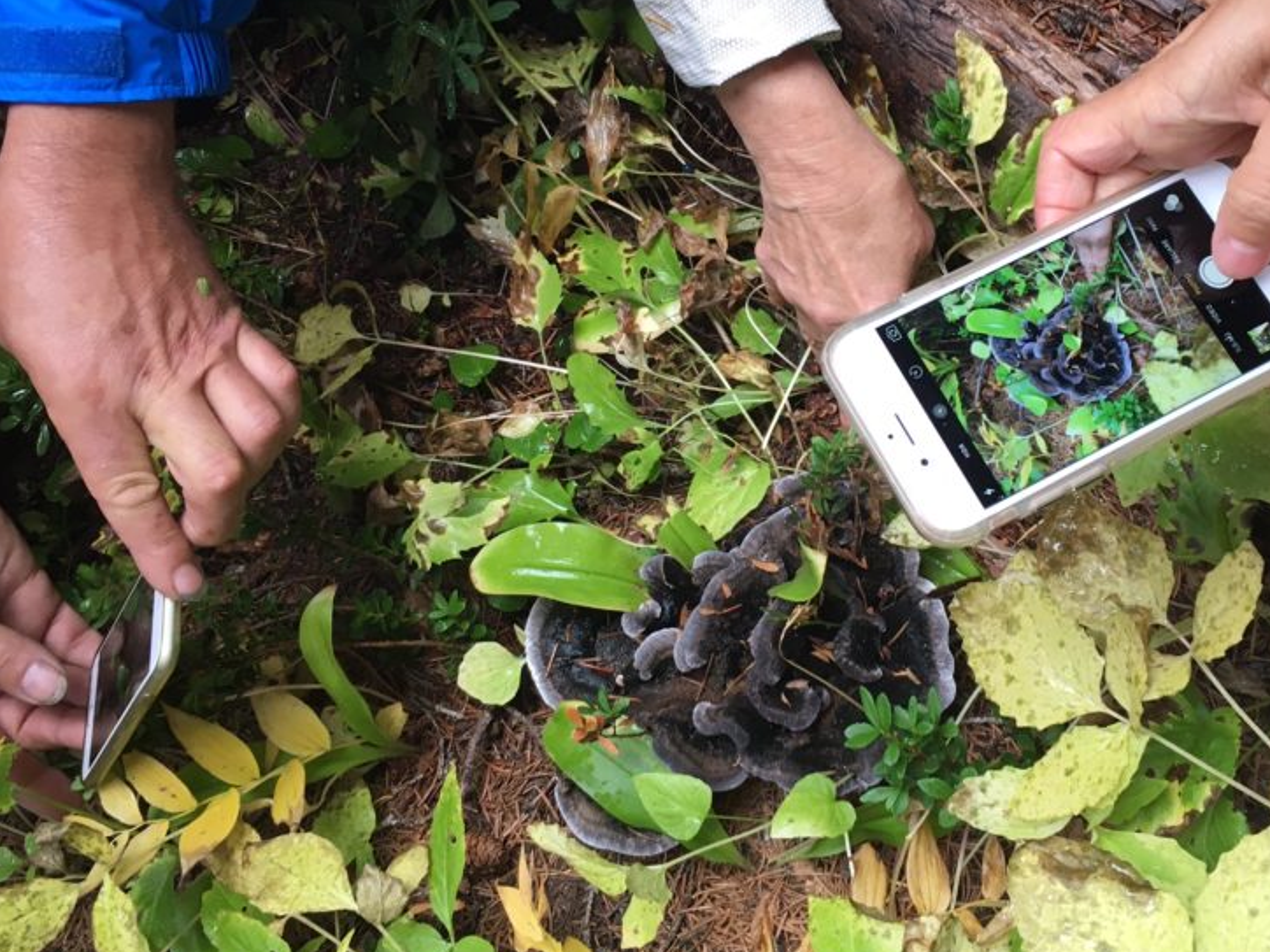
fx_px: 1504
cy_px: 416
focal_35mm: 41
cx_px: 756
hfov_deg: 45.5
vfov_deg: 35.1
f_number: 2.2
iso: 25
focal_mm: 4.15
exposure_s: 1/30
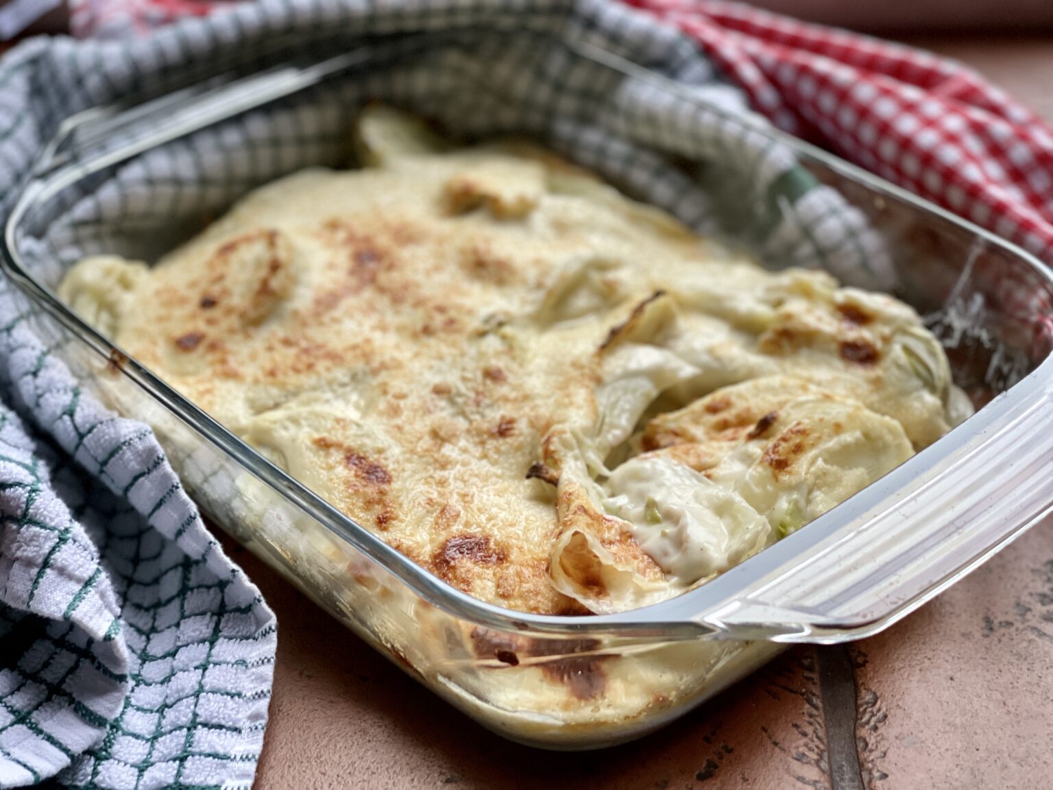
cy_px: 395
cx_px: 526
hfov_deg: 30.3
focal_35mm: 64
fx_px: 1947
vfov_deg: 22.9
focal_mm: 7.5
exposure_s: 1/121
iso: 200
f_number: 2.2
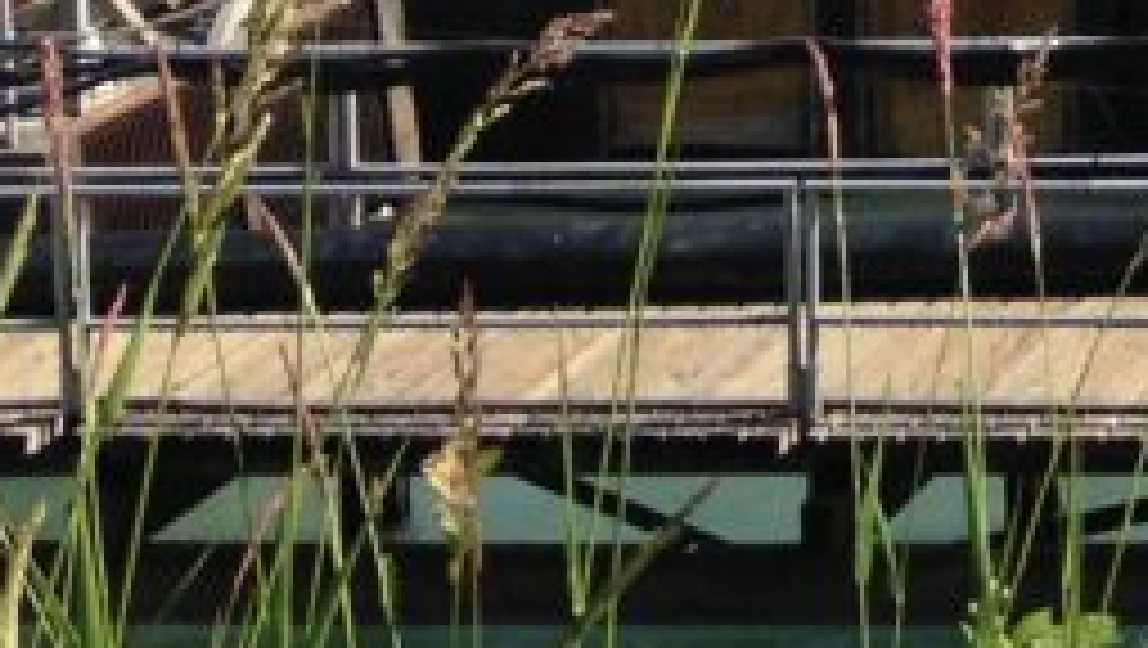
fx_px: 5149
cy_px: -734
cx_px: 2571
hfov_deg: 11.1
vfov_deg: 6.9
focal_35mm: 169
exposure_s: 1/1178
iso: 50
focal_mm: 4.12
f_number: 2.4
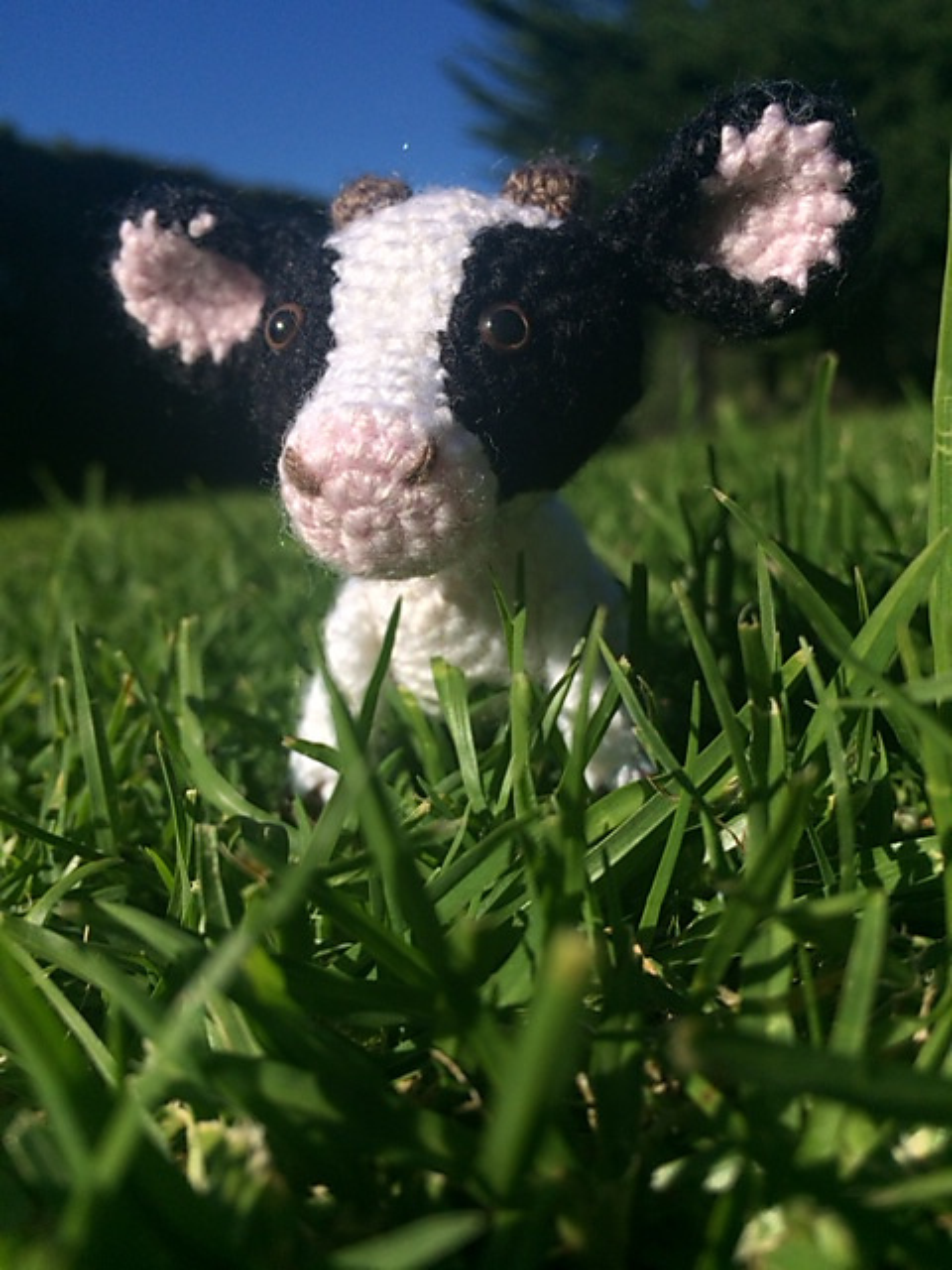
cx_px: 476
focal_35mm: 29
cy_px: 635
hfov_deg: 48.2
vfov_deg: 61.7
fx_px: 1063
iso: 32
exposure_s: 1/4566
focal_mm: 4.15
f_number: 2.2
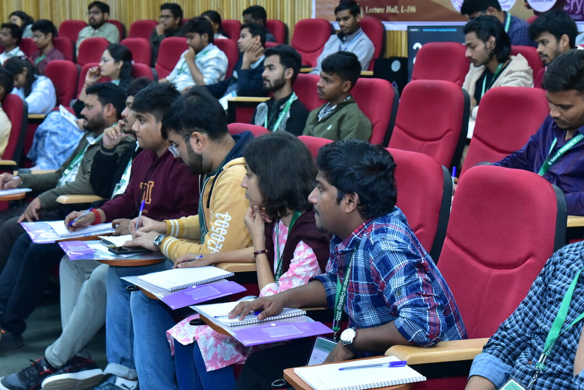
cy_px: 214
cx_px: 278
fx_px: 1136
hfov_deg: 28.8
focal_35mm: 70
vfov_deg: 19.5
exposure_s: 1/125
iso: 4000
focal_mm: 62
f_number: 6.3
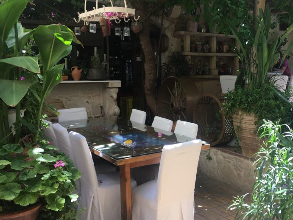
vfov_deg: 33.6
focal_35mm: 43
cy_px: 101
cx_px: 206
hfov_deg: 43.0
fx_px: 364
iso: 25
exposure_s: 1/100
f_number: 2.2
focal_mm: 4.15
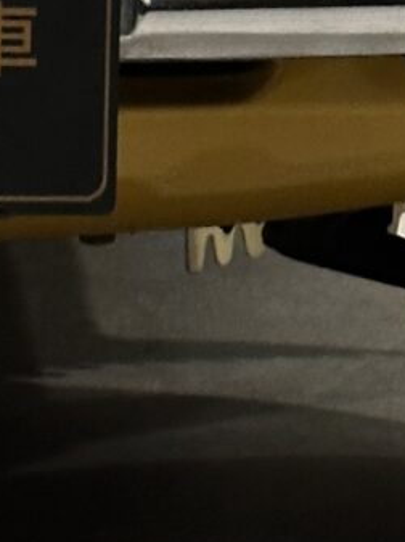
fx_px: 4564
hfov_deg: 5.0
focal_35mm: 292
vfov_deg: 6.6
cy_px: -468
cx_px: -346
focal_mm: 6.86
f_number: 1.78
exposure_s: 1/40
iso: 200
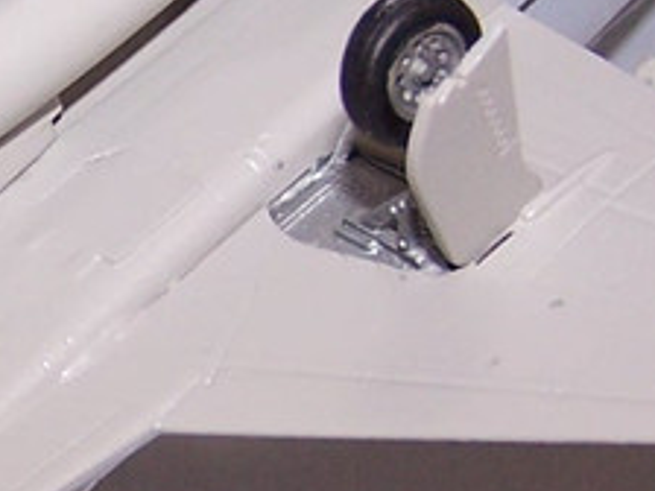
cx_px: -104
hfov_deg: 10.8
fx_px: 3425
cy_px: 412
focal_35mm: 181
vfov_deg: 8.2
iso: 80
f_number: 2.8
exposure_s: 1/60
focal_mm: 6.3
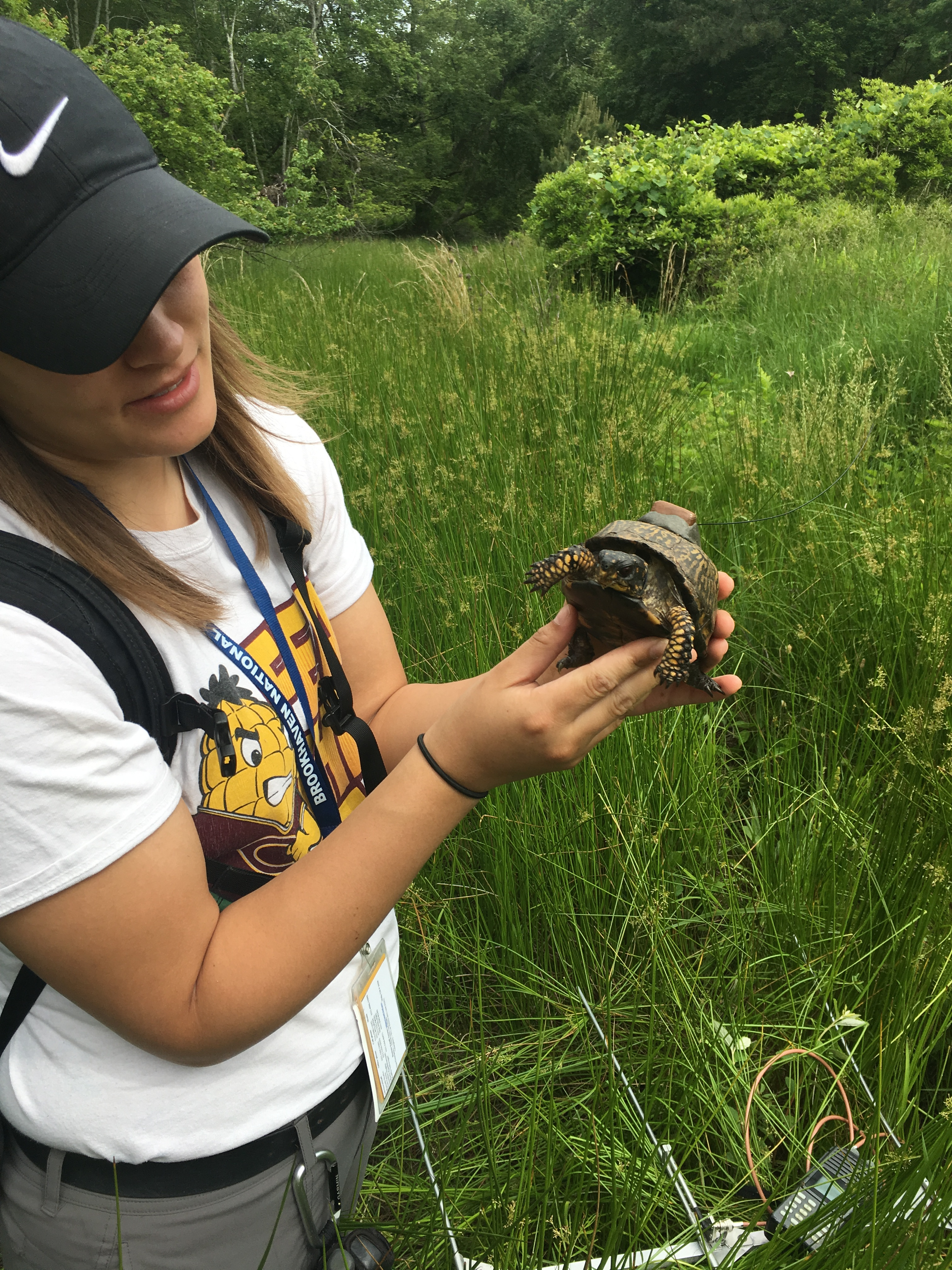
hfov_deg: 48.2
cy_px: 635
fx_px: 1063
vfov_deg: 61.7
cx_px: 476
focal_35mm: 29
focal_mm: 4.15
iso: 25
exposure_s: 1/635
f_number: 2.2
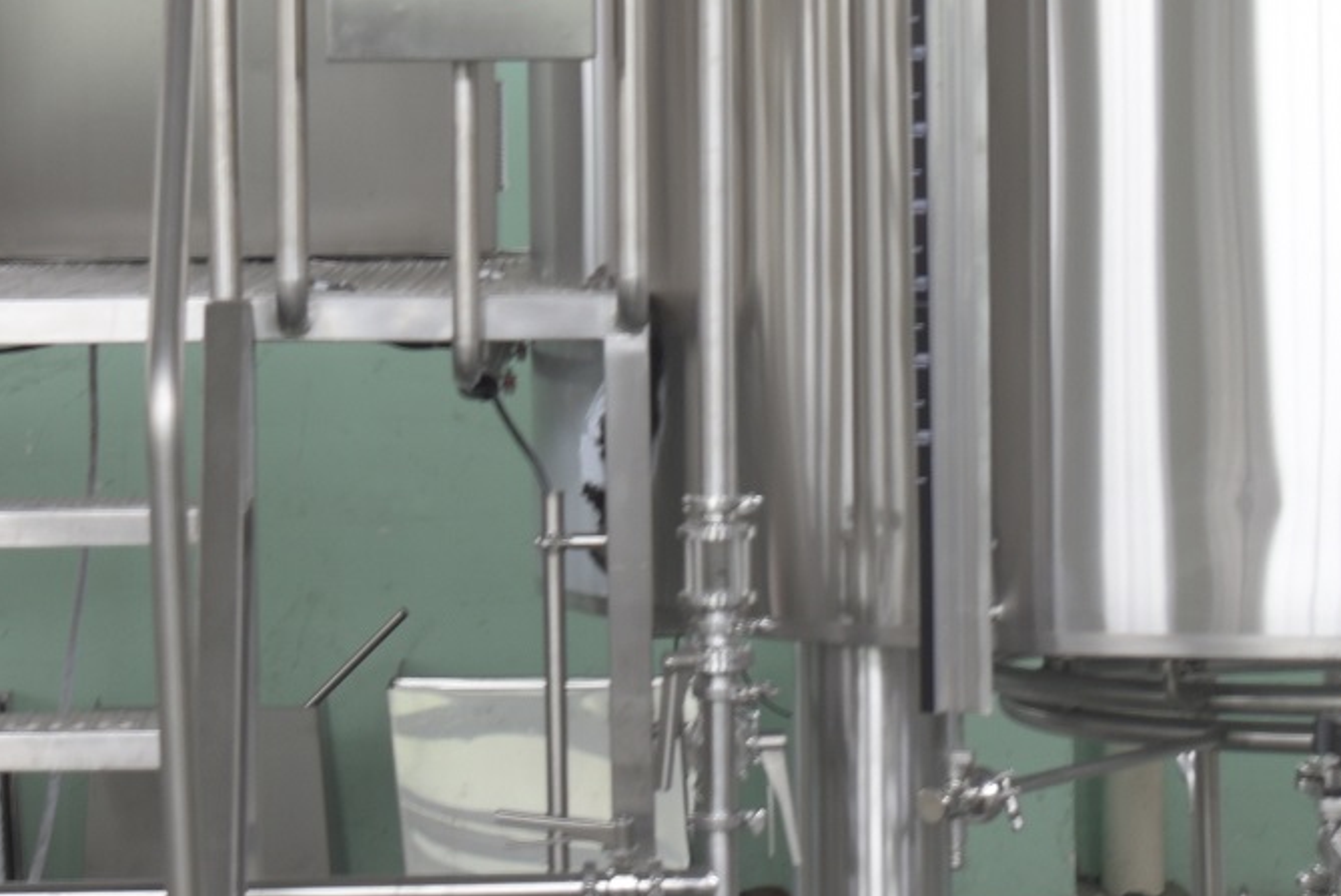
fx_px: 6150
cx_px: 890
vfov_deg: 8.3
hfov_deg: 12.4
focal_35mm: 165
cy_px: -152
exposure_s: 1/40
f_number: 3.2
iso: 200
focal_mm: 30
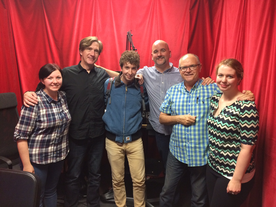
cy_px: 104
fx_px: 231
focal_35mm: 29
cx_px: 138
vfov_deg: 48.2
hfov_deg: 61.7
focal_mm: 4.15
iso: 200
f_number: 2.2
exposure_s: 1/30
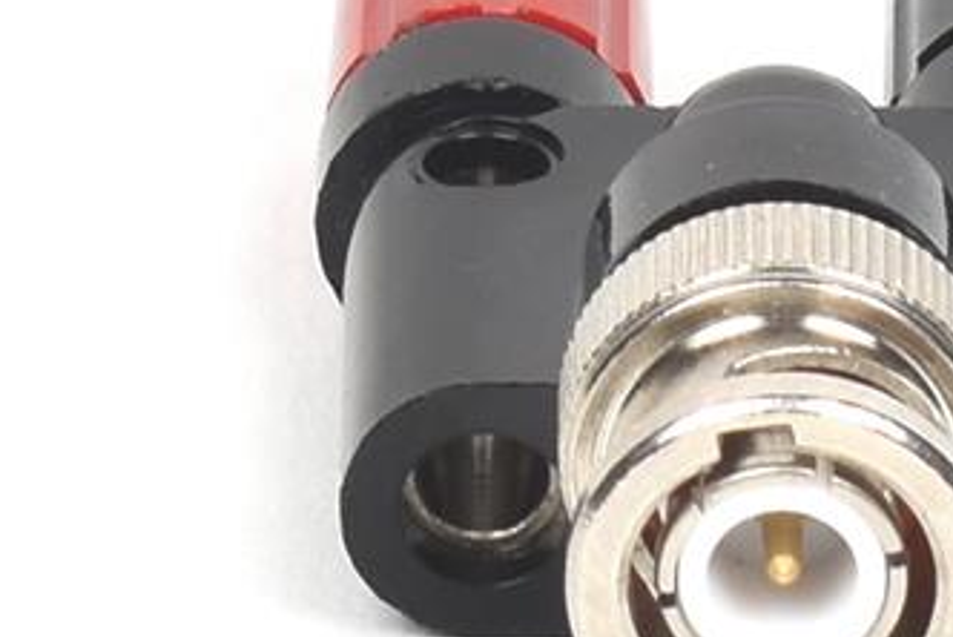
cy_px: 321
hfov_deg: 13.7
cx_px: 781
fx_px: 3945
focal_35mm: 149
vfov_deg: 9.2
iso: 125
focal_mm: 55
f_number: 10
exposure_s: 1/200
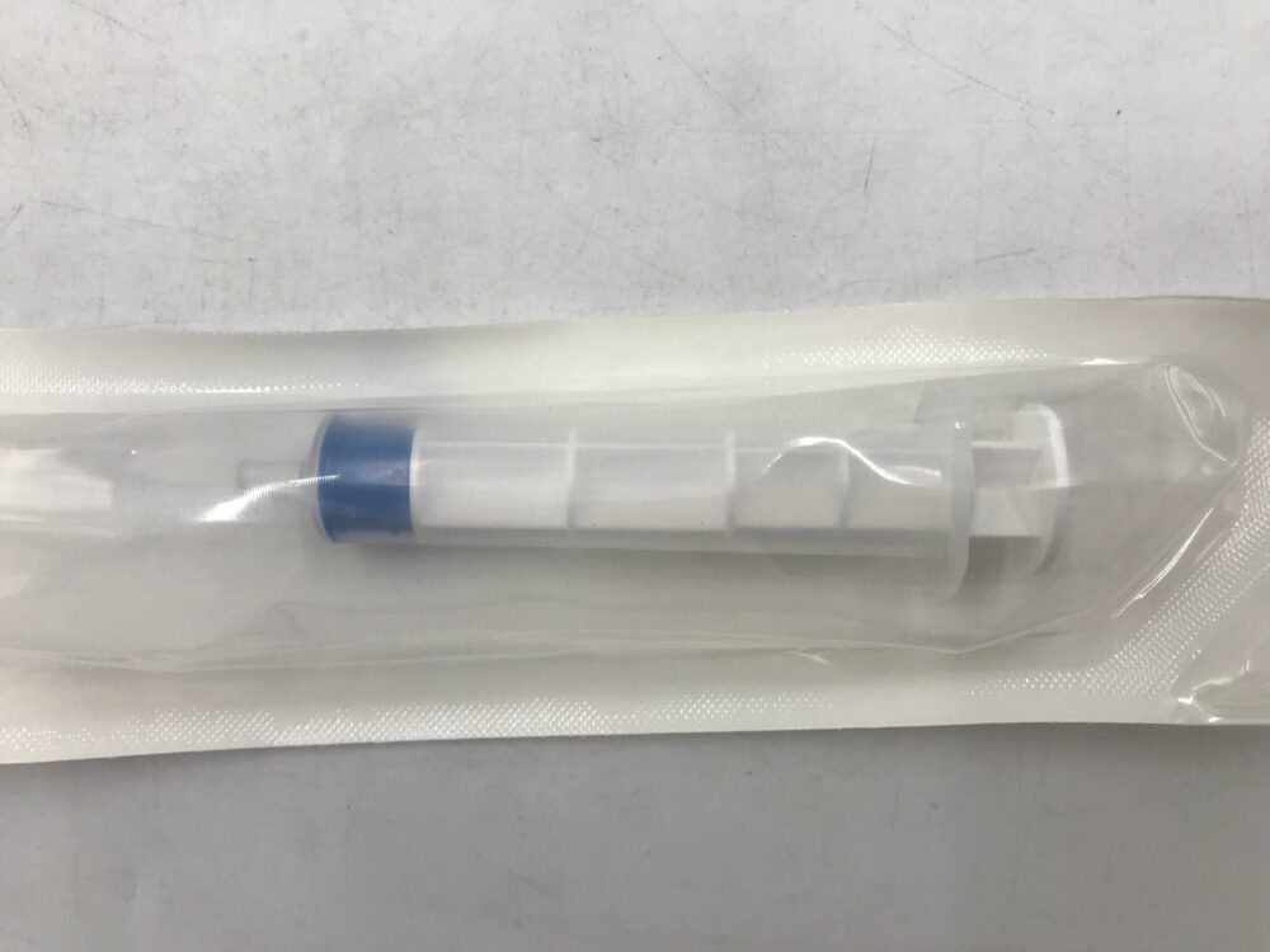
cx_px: 635
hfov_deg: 63.4
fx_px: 1027
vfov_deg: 49.7
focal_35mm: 28
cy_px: 476
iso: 25
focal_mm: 3.99
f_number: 1.8
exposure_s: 1/120
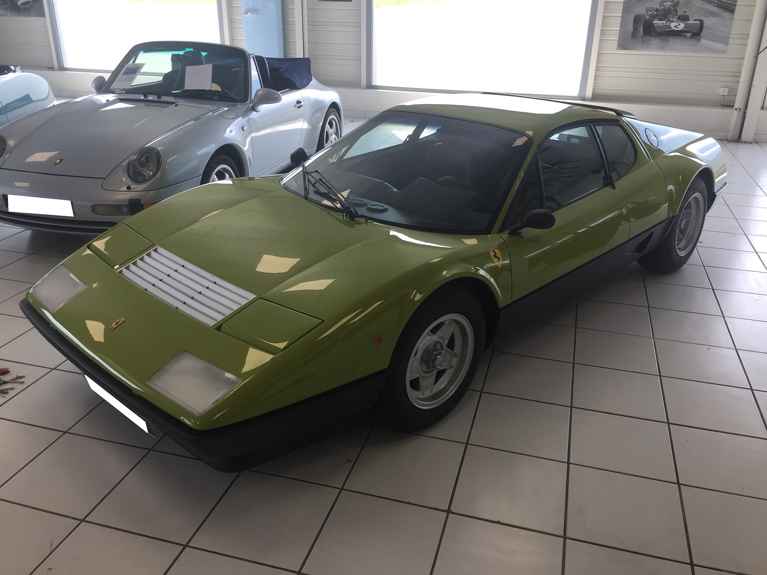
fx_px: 643
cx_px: 384
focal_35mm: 29
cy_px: 288
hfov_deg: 61.7
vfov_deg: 48.2
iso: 32
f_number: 2.2
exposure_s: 1/235
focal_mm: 4.15
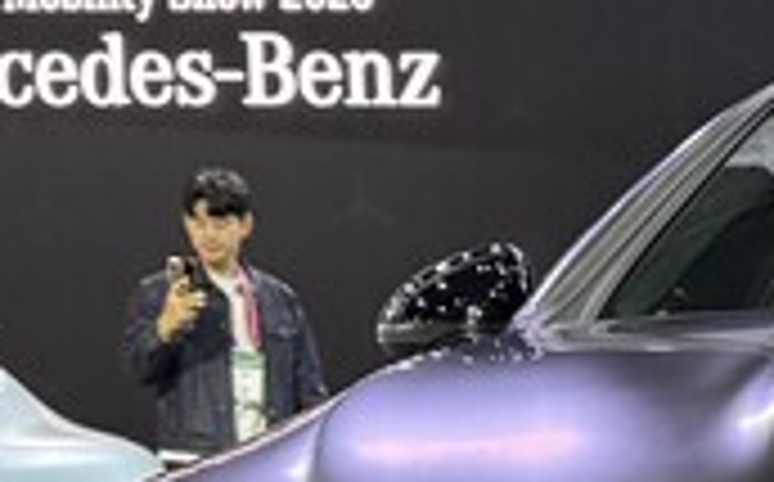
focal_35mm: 142
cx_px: 1197
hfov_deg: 13.8
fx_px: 2991
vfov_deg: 8.9
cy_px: 748
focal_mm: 6.76
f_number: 1.78
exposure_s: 1/68
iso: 200
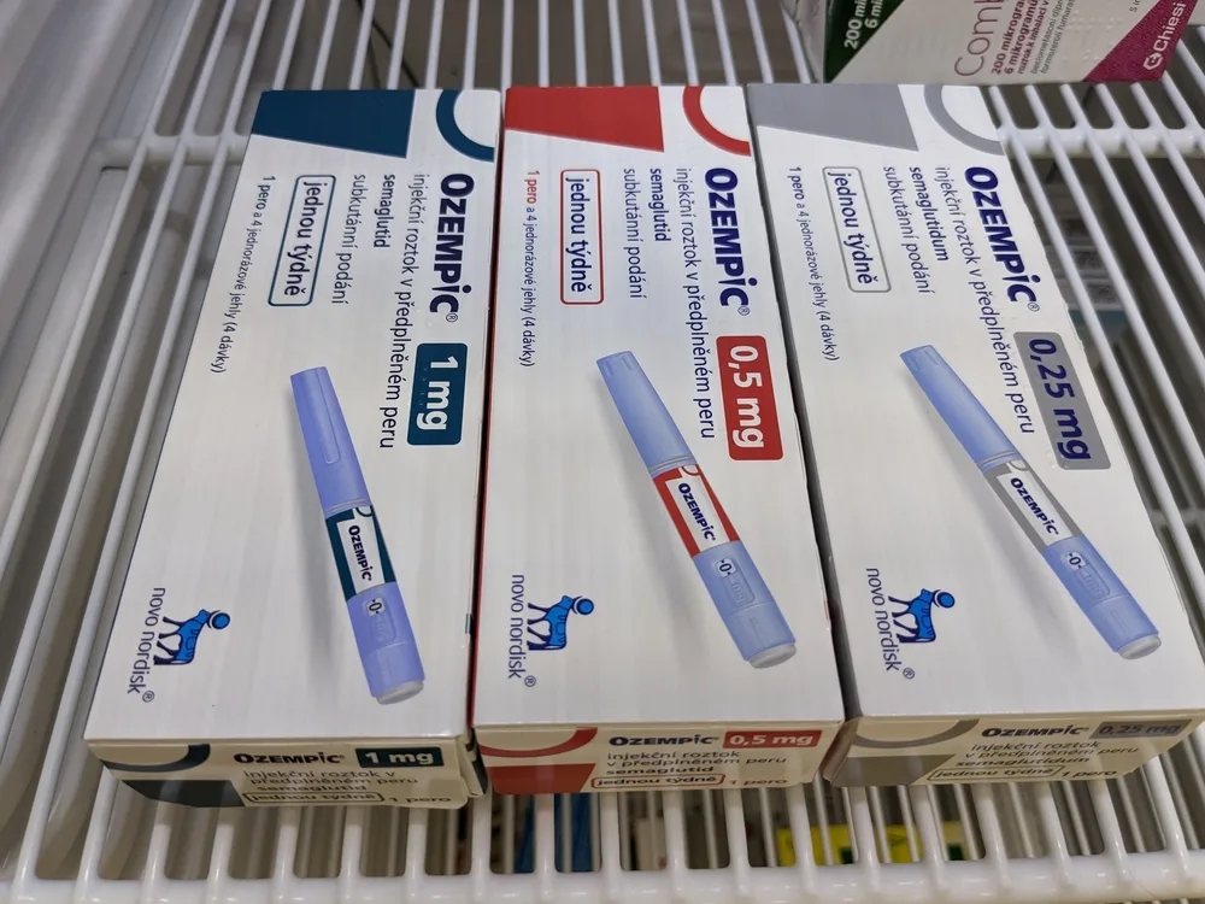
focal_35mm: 27
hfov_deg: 65.3
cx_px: 602
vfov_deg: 51.4
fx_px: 940
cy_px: 452
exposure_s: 1/99.9
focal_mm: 4.38
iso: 157
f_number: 1.73
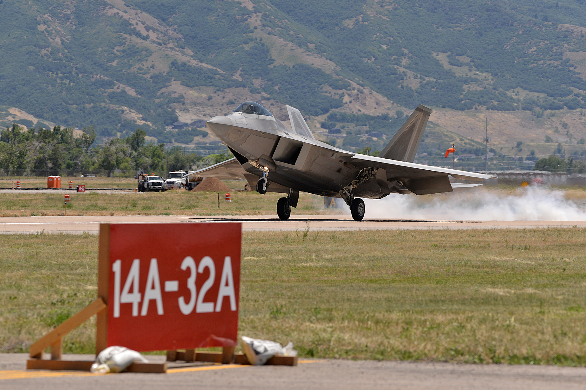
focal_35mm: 260
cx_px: 293
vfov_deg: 5.3
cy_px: 195
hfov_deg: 7.9
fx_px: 4232
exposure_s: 1/1000
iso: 250
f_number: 8
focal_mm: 260
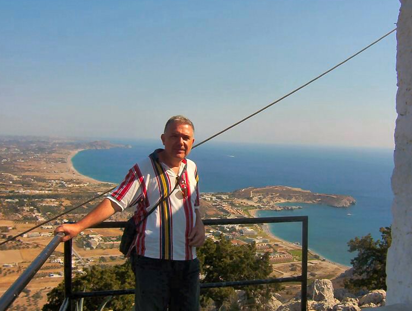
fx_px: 453
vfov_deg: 37.8
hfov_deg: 48.9
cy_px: 148
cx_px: 214
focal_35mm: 38
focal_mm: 5.54
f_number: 5.24
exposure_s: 1/954
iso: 100
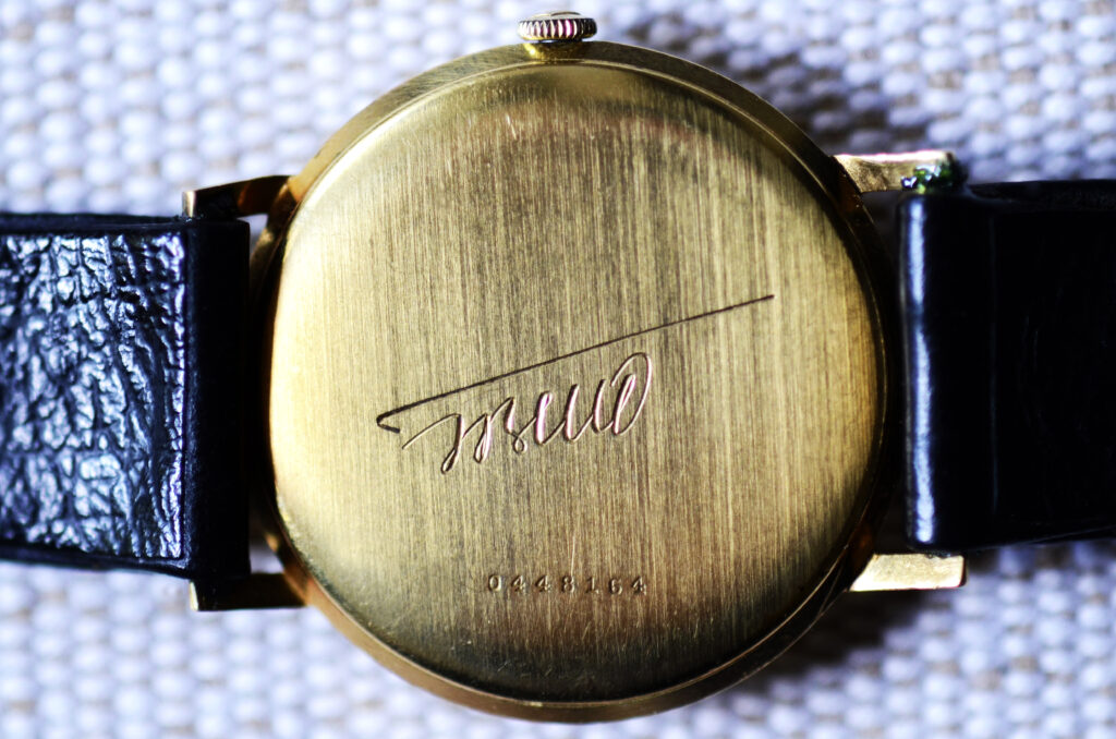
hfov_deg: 13.1
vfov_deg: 8.7
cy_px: 370
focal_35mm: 158
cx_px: 558
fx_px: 4872
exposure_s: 1/500
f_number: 3.5
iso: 800
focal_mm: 105
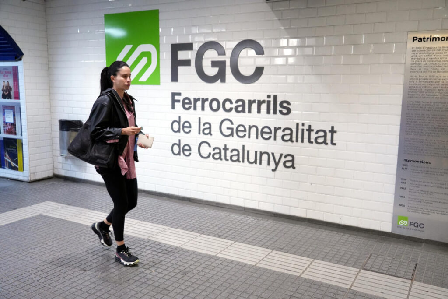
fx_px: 398
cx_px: 224
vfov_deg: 41.1
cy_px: 150
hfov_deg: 58.7
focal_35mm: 32
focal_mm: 32
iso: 8000
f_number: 4
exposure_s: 1/250
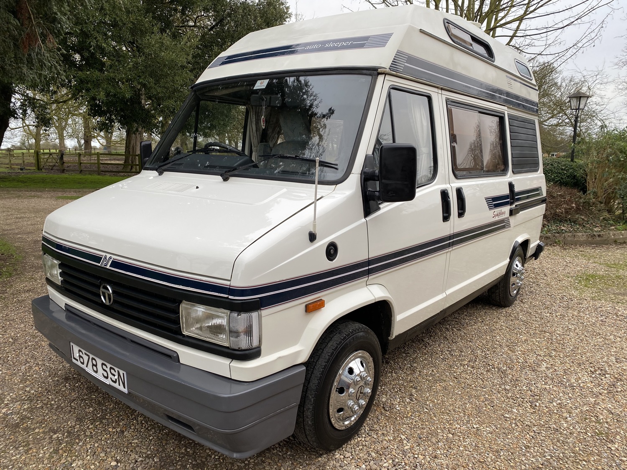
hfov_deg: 67.3
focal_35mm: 26
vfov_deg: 53.1
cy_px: 235
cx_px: 314
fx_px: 471
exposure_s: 1/122
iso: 32
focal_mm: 4.25
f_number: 1.8
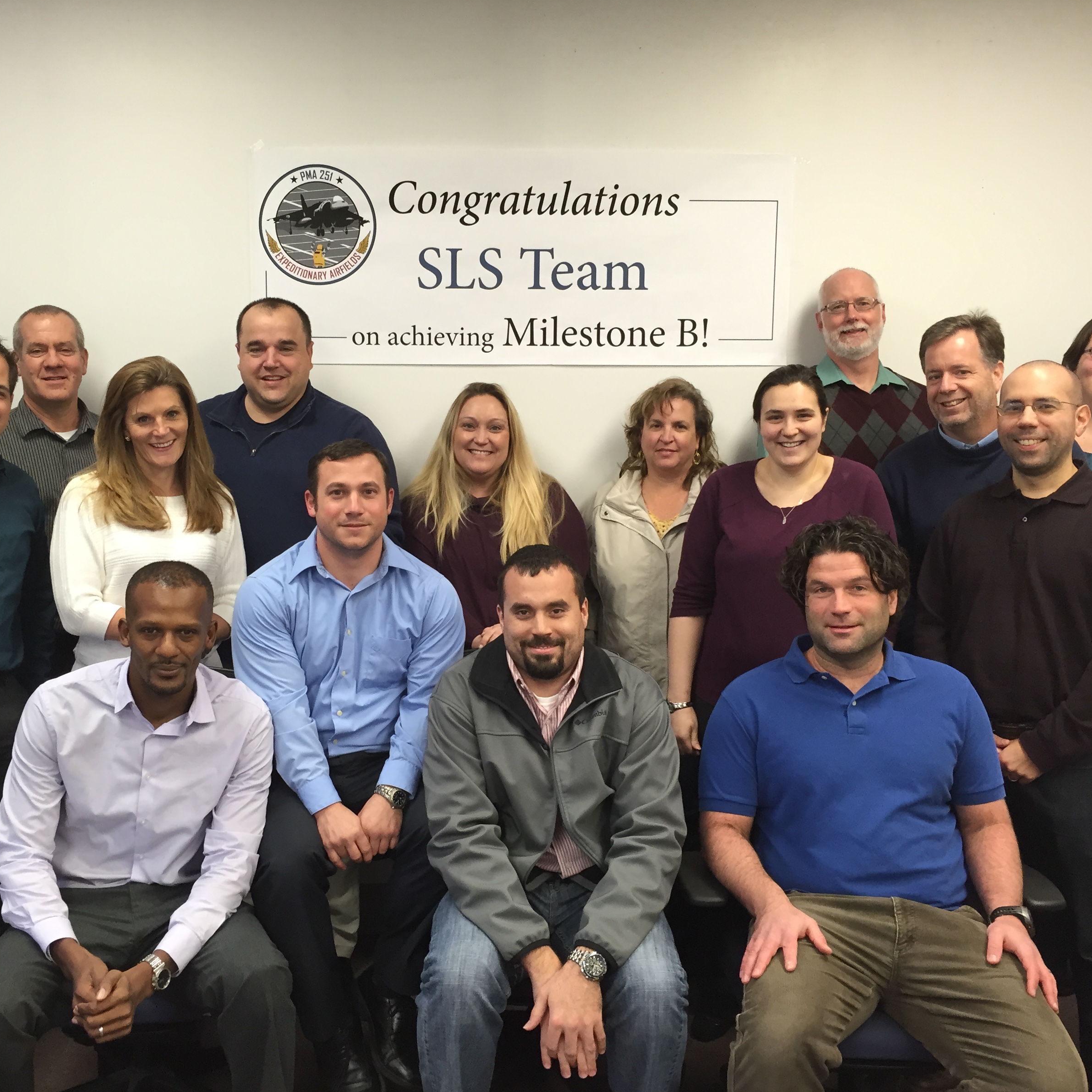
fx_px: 1249
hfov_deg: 47.1
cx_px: 483
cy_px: 553
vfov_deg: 47.2
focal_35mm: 35
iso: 80
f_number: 2.2
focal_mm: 4.15
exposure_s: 1/30
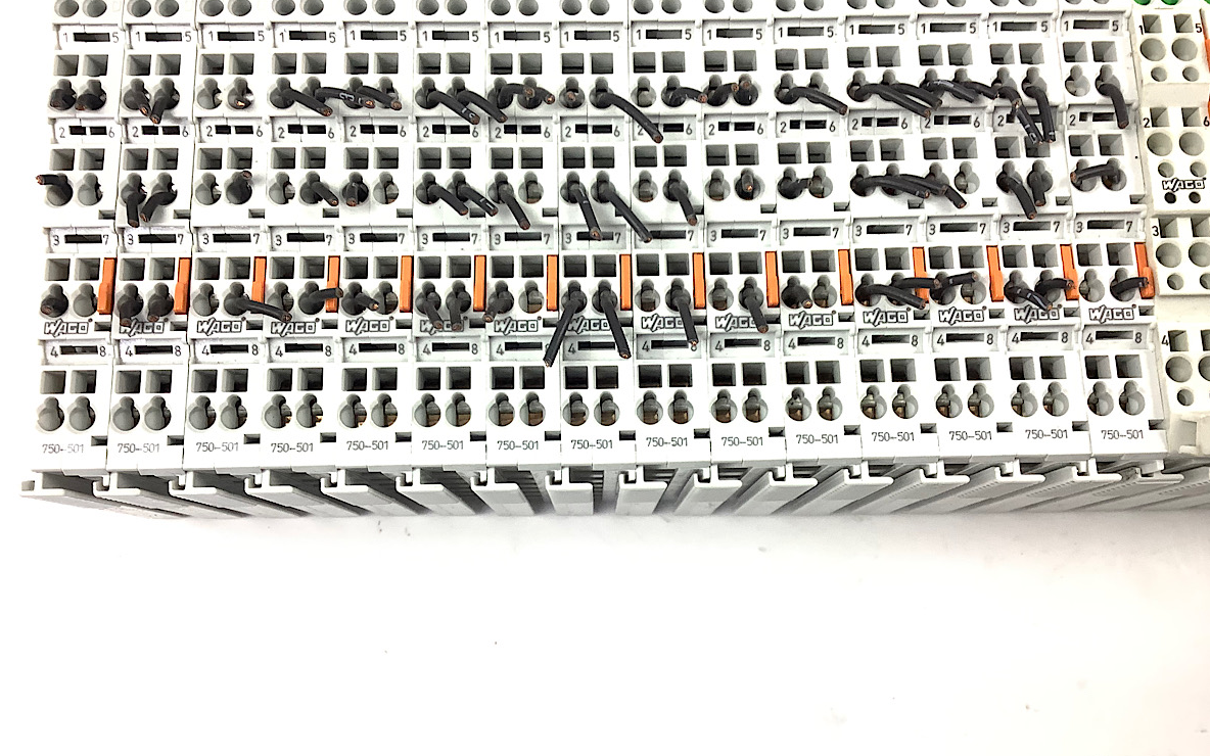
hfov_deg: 58.1
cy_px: 351
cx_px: 604
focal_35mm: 33
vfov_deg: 38.3
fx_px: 1088
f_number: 2.4
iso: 80
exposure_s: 1/50
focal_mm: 3.3
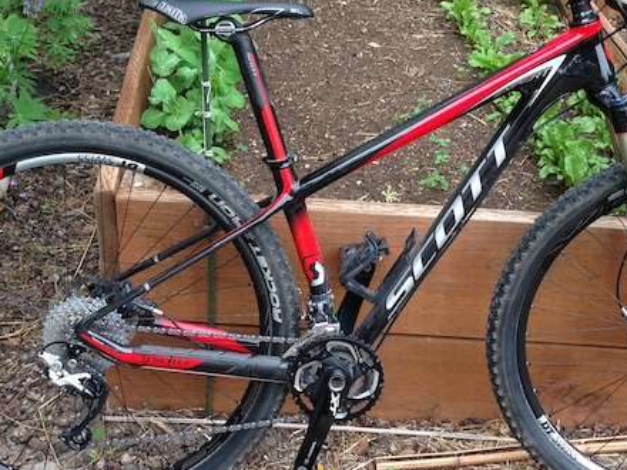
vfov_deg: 24.4
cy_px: 208
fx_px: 1087
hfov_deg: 32.2
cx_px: 339
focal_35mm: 60
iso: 100
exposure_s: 1/120
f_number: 2.4
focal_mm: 4.13
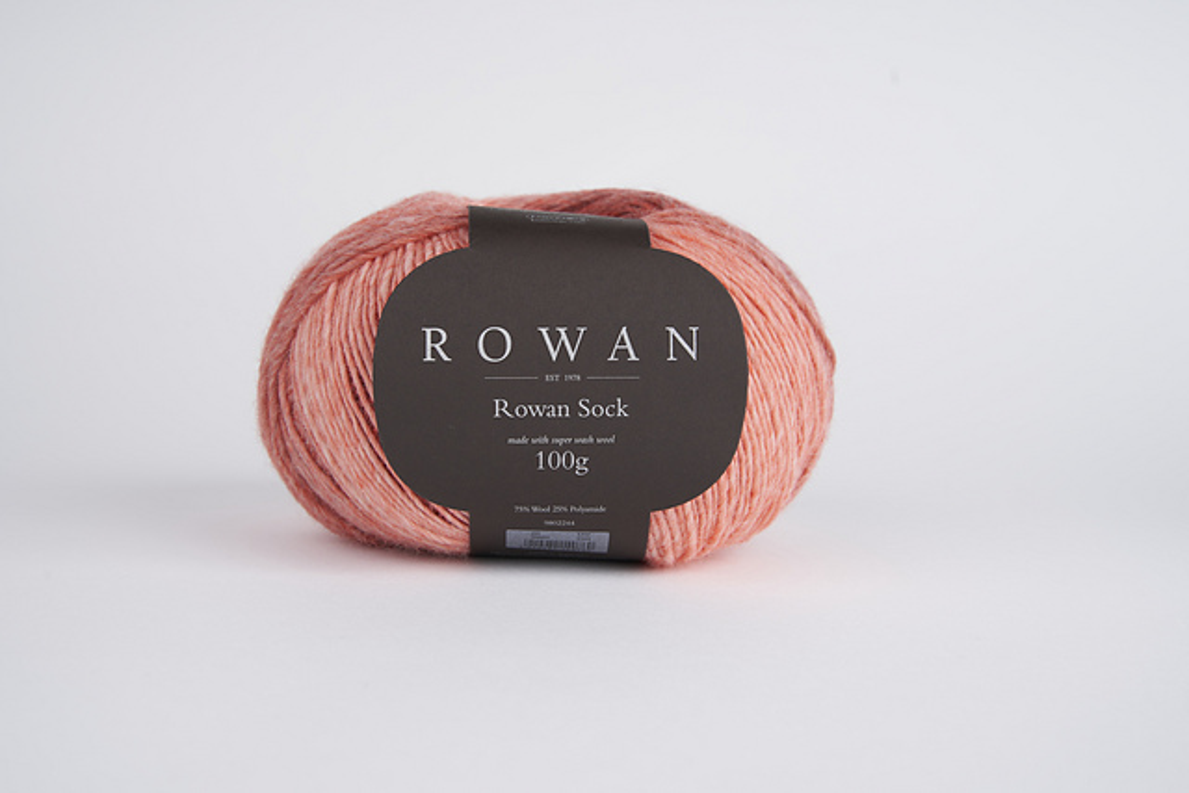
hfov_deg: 34.5
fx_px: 1916
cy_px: 396
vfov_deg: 23.4
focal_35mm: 58
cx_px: 594
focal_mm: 58
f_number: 11
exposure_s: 1/125
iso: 100
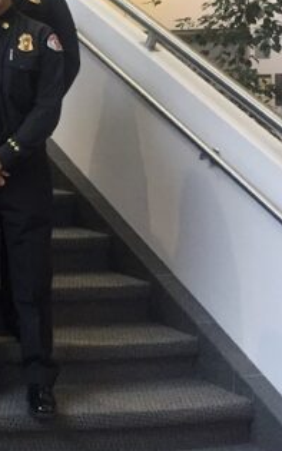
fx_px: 922
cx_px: -243
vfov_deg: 26.8
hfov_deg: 14.9
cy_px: 73
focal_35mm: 75
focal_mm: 4.15
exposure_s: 1/30
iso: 50
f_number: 2.2
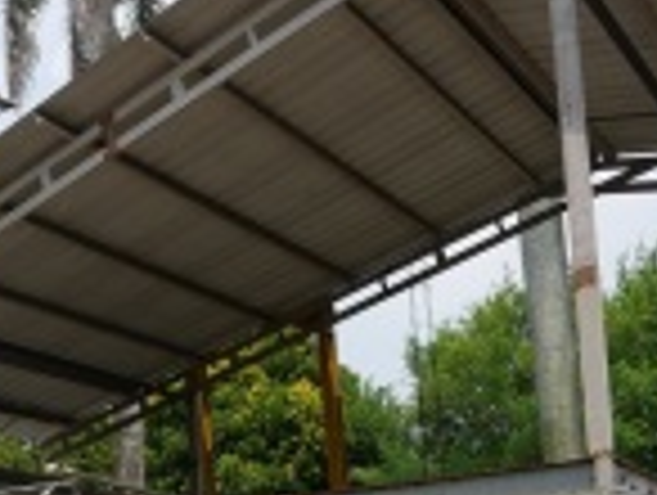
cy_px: 576
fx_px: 1122
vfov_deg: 23.1
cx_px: -122
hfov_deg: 28.6
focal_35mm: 59
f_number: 6.3
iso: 200
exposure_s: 1/400
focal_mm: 12
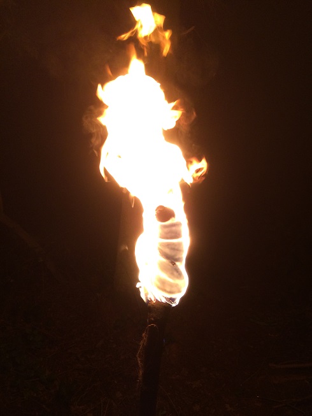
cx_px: 156
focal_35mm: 29
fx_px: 348
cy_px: 208
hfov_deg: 48.2
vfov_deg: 61.7
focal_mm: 4.15
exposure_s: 1/33
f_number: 2.2
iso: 64
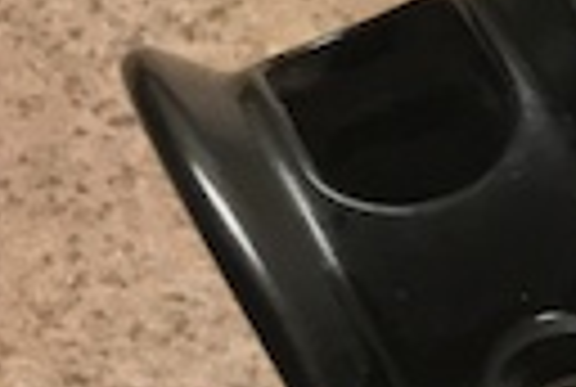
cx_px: 1796
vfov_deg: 6.8
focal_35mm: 188
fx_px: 3015
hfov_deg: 8.8
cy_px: 1008
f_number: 2.2
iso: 200
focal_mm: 4.15
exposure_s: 1/30
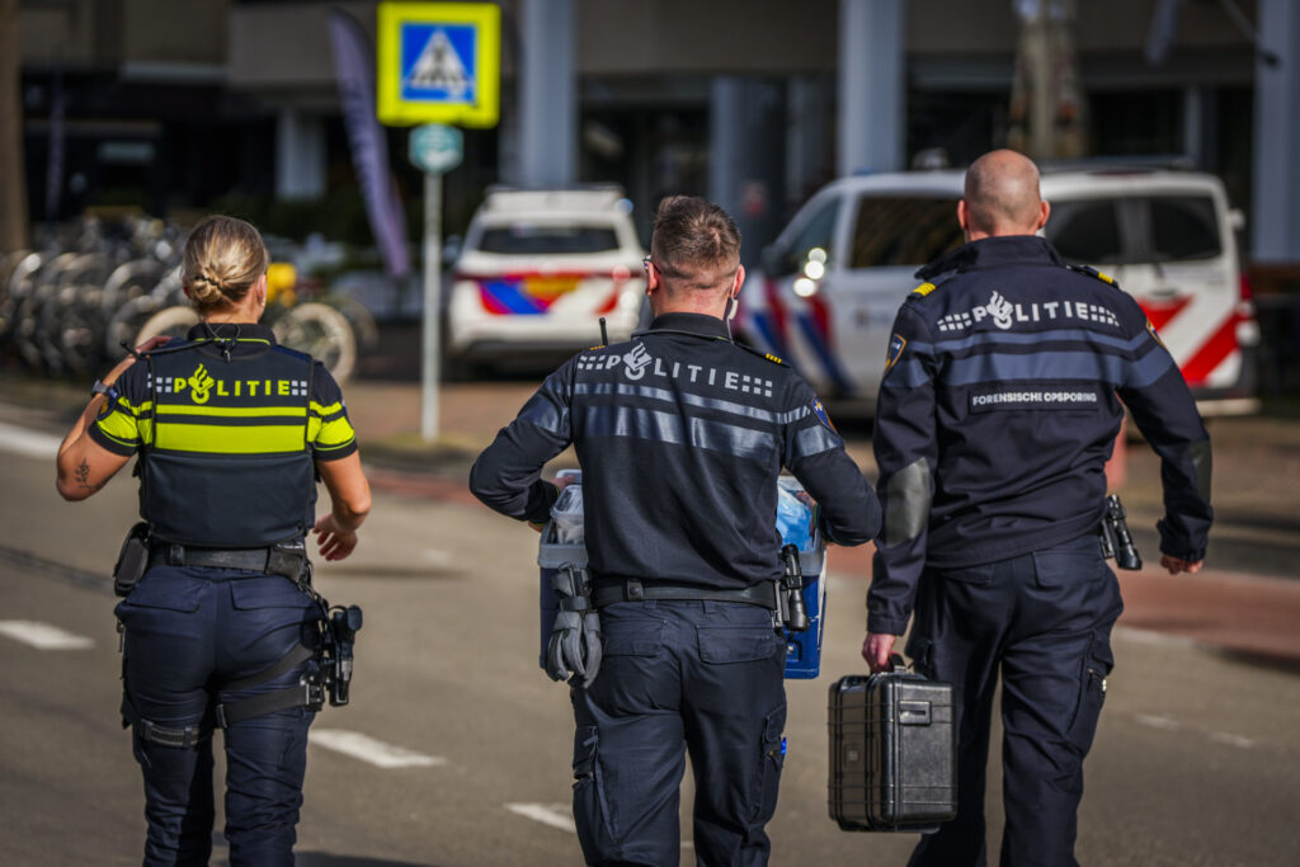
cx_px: 650
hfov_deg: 17.3
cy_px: 434
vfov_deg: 11.6
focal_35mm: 118
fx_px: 4261
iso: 100
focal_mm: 118
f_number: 2.8
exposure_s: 1/3200
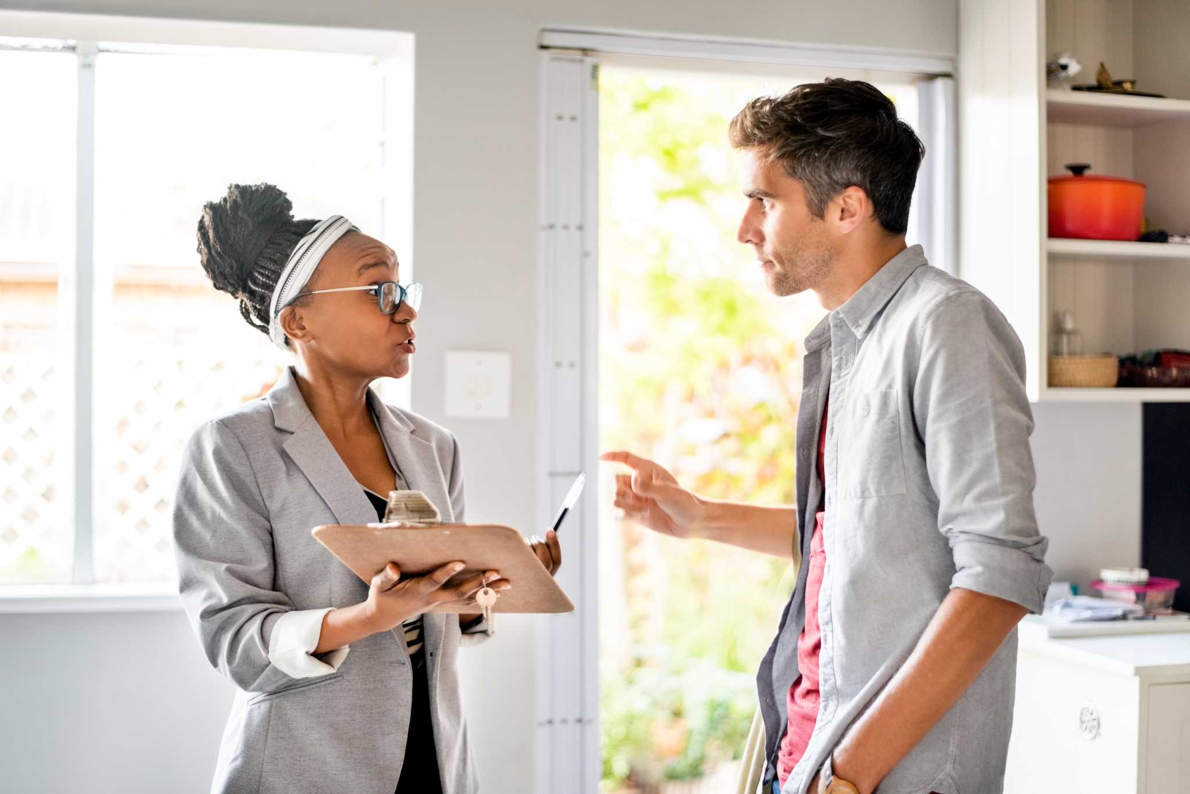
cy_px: 397
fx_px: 1653
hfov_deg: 39.6
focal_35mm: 50
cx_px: 595
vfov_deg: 27.0
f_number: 1.8
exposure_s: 1/80
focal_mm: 50
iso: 250
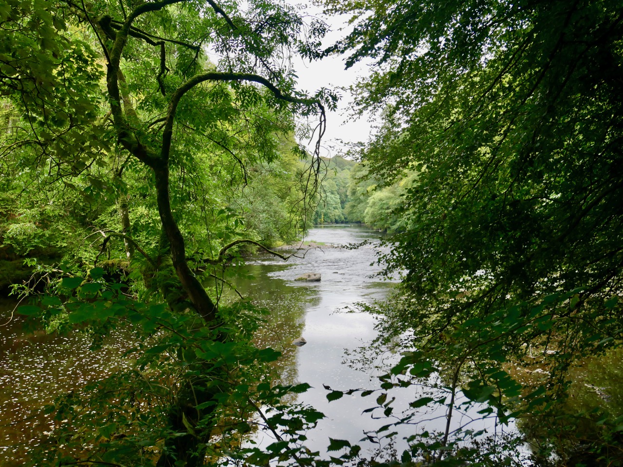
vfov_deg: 39.7
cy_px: 234
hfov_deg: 51.3
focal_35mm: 36
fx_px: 648
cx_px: 312
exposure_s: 1/100
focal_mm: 18
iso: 200
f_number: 4.2
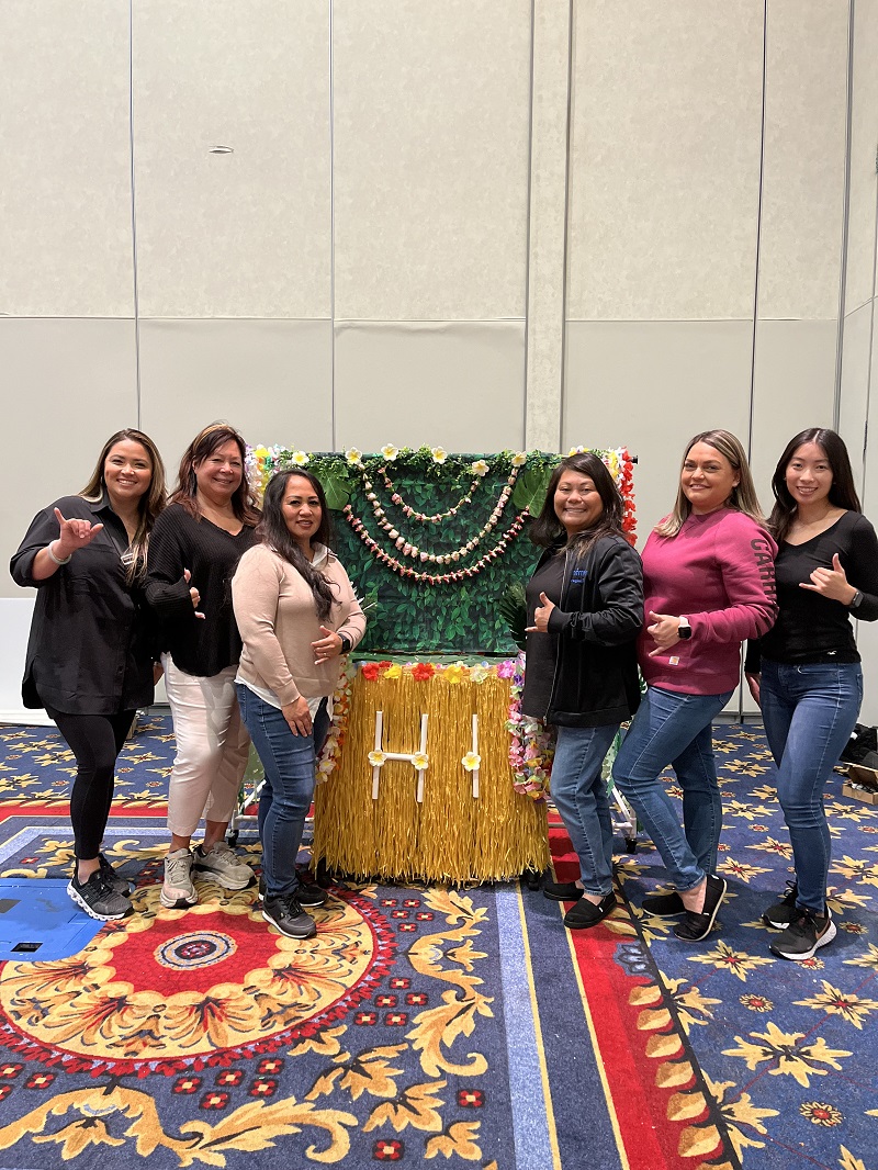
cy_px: 585
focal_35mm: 26
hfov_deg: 53.1
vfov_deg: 67.3
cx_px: 439
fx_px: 879
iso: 320
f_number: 1.6
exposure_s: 1/60
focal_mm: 5.1
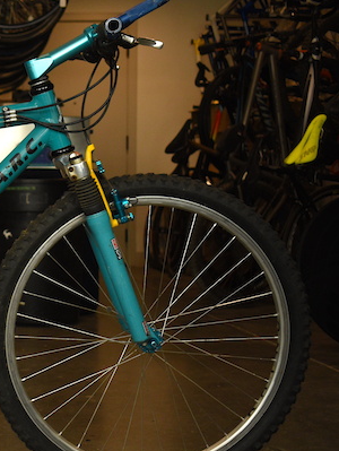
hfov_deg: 17.7
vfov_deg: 25.0
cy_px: 244
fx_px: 1016
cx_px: -107
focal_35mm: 78
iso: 800
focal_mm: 27
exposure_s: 1/80
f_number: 4.5
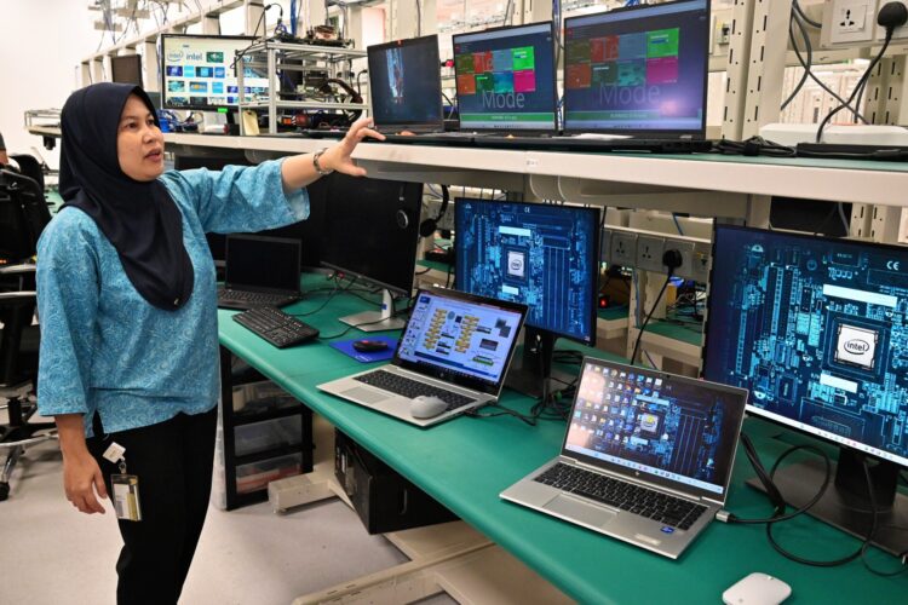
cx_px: 454
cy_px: 302
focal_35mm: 34
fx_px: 857
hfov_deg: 55.8
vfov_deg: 38.9
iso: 4000
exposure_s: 1/250
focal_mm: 34
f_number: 7.1
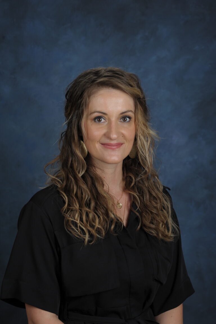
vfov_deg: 23.7
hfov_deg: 15.9
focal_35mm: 86
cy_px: 162
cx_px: 108
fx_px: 775
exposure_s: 1/160
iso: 200
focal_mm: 86
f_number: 9
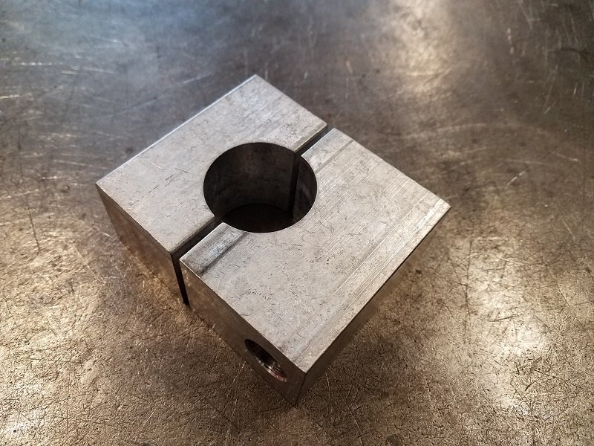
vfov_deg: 53.1
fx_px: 446
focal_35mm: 26
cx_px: 297
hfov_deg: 67.3
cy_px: 223
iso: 160
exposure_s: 1/60
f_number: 1.7
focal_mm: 4.2
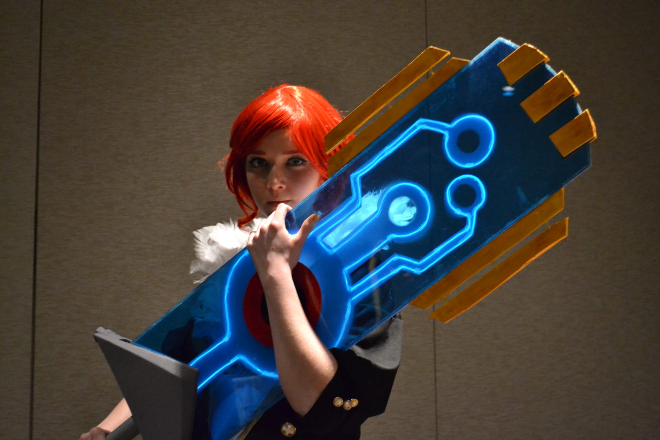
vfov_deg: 25.1
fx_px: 990
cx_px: 330
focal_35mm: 54
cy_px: 220
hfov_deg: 36.9
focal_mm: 36
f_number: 5
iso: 3200
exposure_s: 1/15
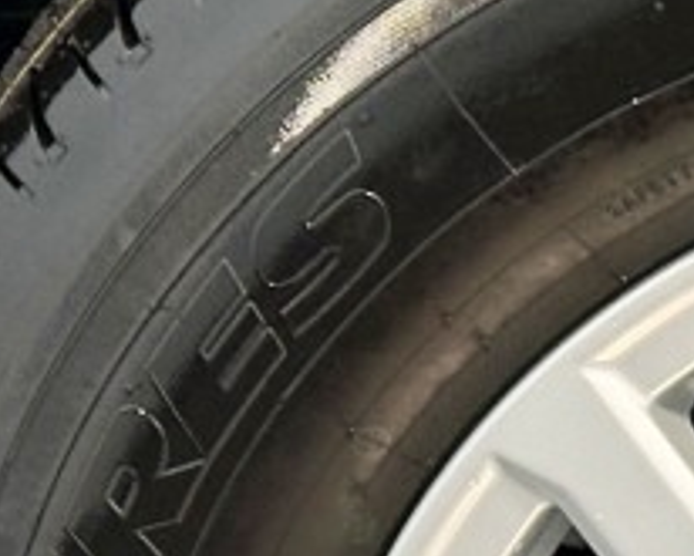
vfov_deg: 6.6
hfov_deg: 8.1
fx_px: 4788
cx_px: 1152
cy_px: 832
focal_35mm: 233
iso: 400
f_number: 1.78
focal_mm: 6.86
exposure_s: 1/30
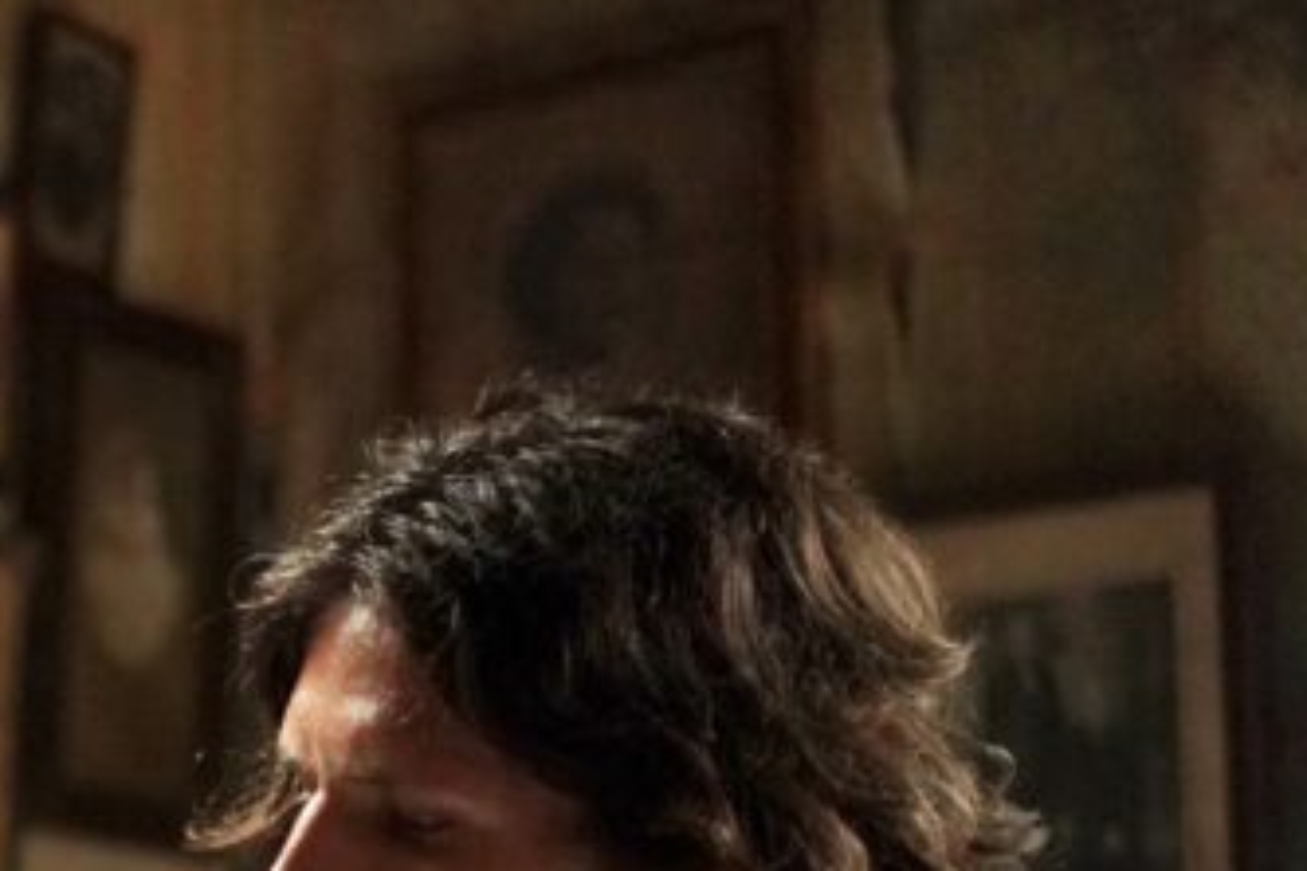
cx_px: -593
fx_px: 6135
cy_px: 1277
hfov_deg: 11.7
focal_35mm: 169
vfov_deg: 8.0
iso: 5000
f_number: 1.8
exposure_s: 1/160
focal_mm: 55
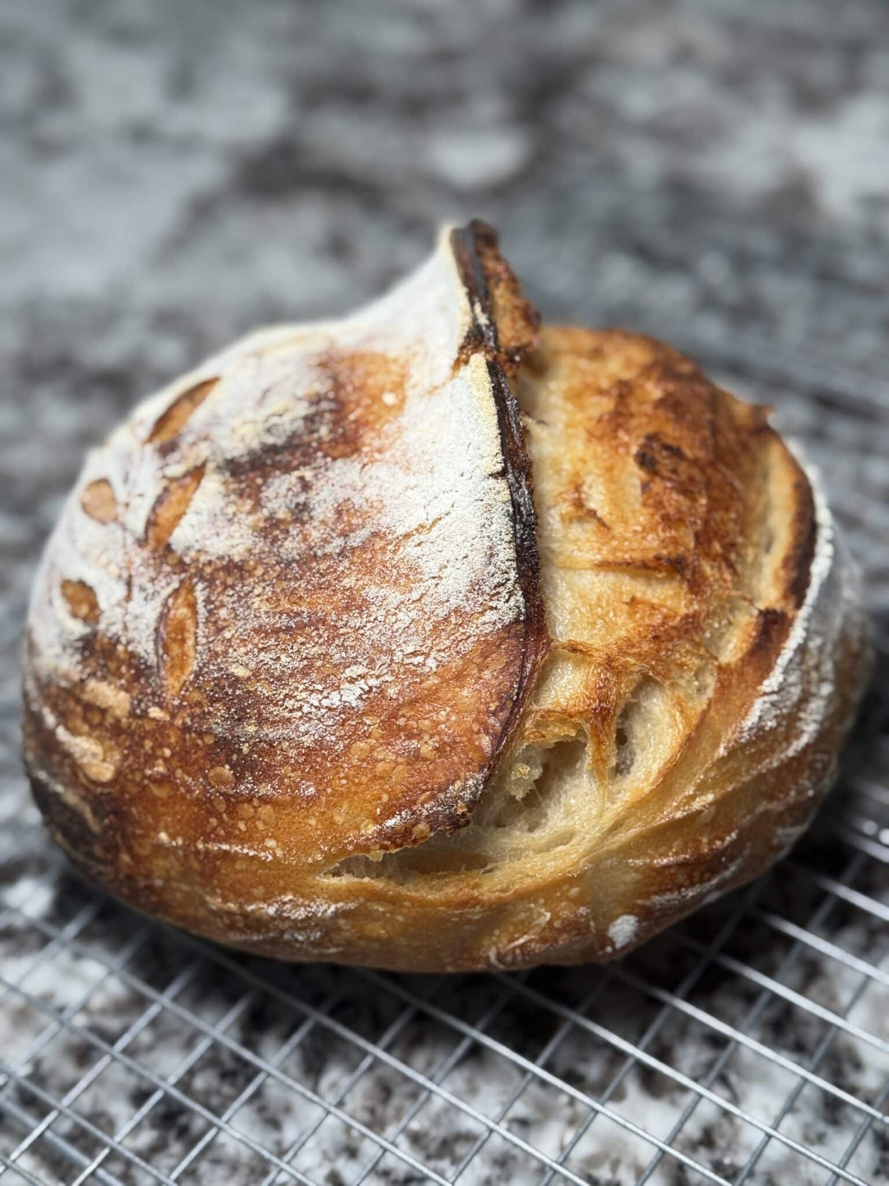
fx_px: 1644
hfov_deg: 30.3
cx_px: 444
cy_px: 593
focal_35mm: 48
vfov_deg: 39.7
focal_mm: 6.76
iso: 100
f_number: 1.78
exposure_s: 1/60
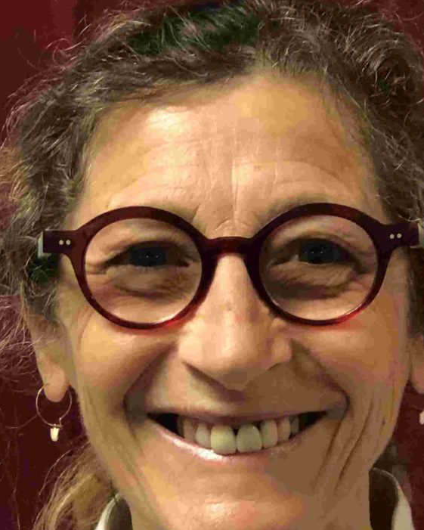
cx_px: 247
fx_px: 1992
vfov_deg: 15.1
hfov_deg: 12.1
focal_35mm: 127
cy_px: 362
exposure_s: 1/33
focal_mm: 6.6
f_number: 2.8
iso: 500
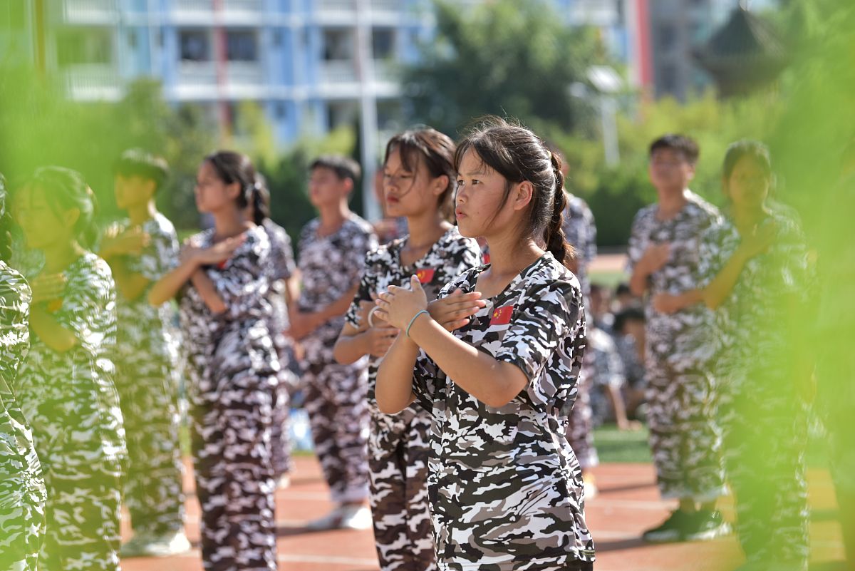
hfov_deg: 14.1
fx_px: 3445
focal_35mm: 145
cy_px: 286
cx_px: 428
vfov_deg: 9.5
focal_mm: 145
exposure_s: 1/400
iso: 80
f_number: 4.5
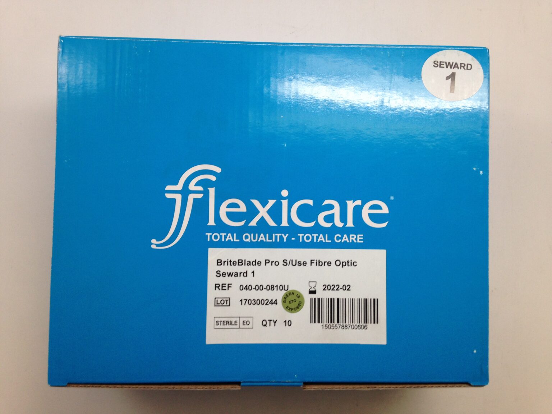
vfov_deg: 42.9
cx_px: 276
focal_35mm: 33
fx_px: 526
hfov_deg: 55.4
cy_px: 207
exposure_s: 1/60
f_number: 2.4
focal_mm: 4.12
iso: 64
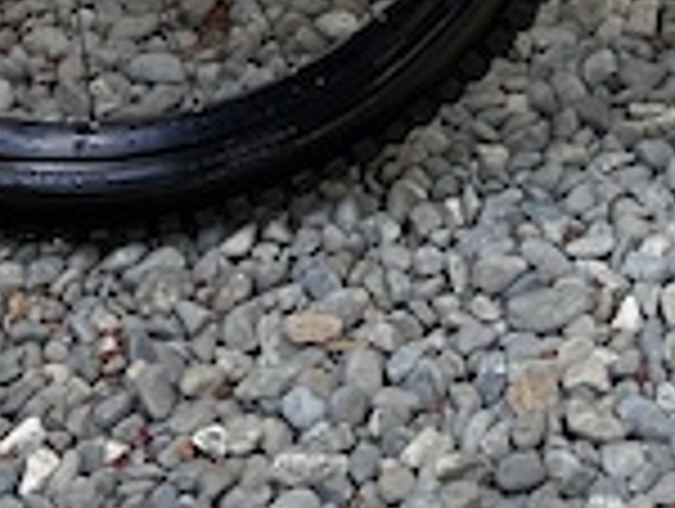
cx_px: 1022
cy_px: -539
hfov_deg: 13.9
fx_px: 2598
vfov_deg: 10.2
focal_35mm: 133
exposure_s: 1/290
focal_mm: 5.1
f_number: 1.6
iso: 32
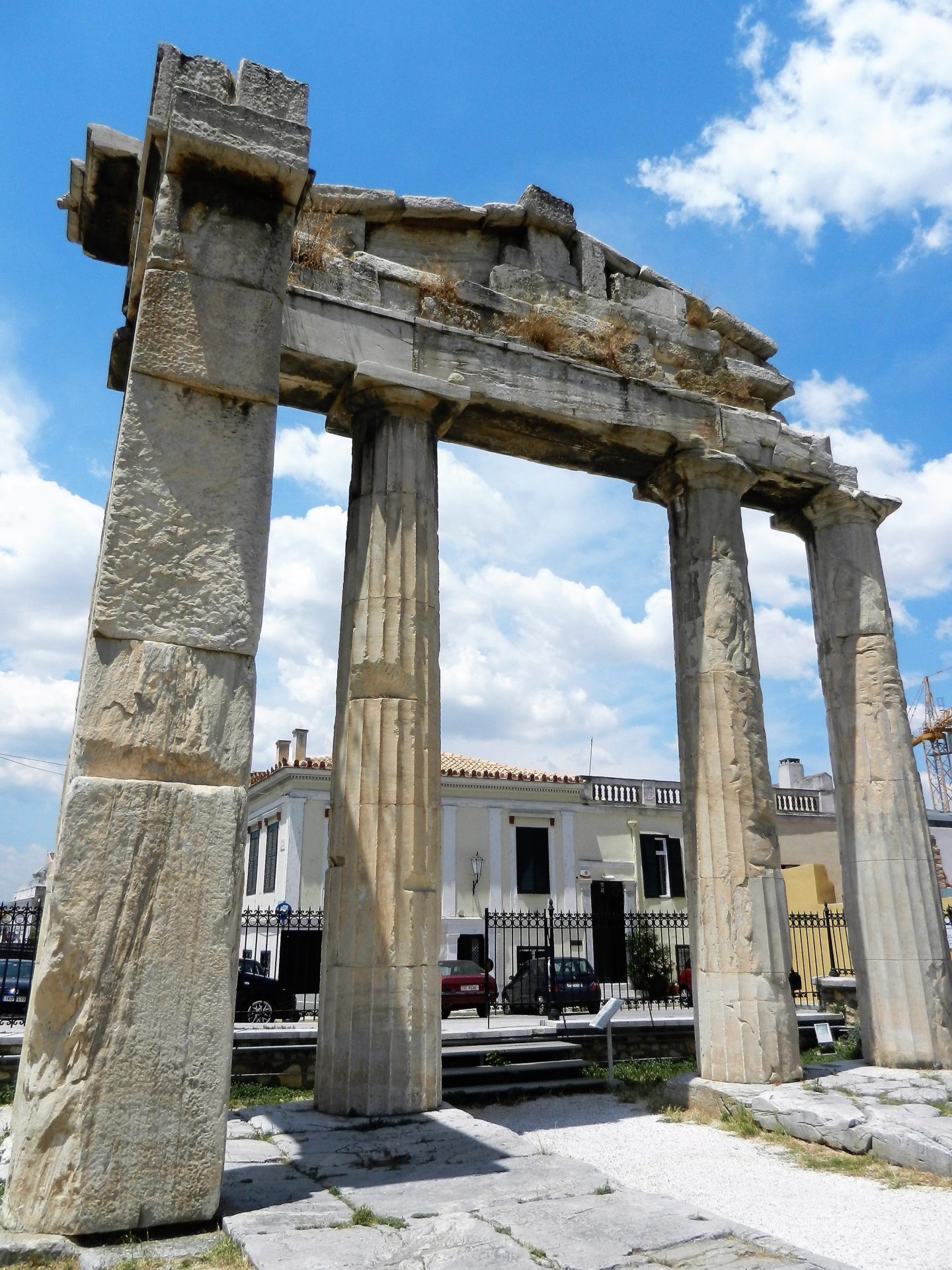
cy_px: 635
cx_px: 476
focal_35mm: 25
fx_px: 917
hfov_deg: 54.9
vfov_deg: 69.4
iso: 160
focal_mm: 4.5
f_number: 7
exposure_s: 1/800
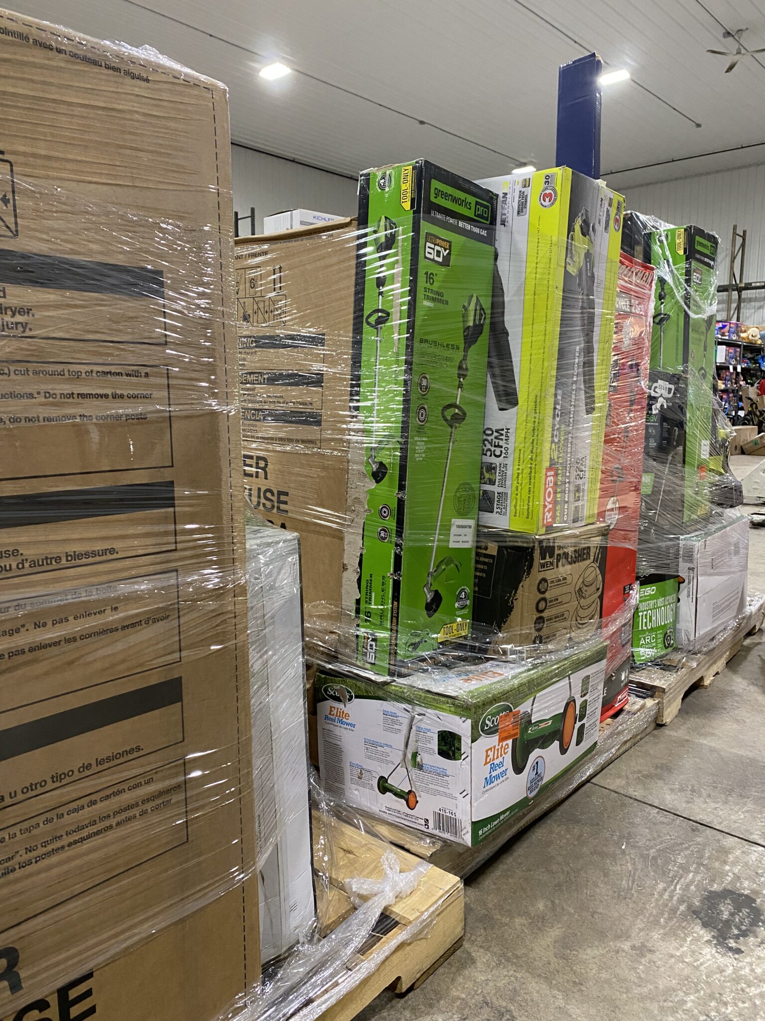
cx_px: 382
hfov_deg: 53.1
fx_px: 766
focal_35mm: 26
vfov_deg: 67.3
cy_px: 510
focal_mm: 4.25
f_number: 1.8
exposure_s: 1/60
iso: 320
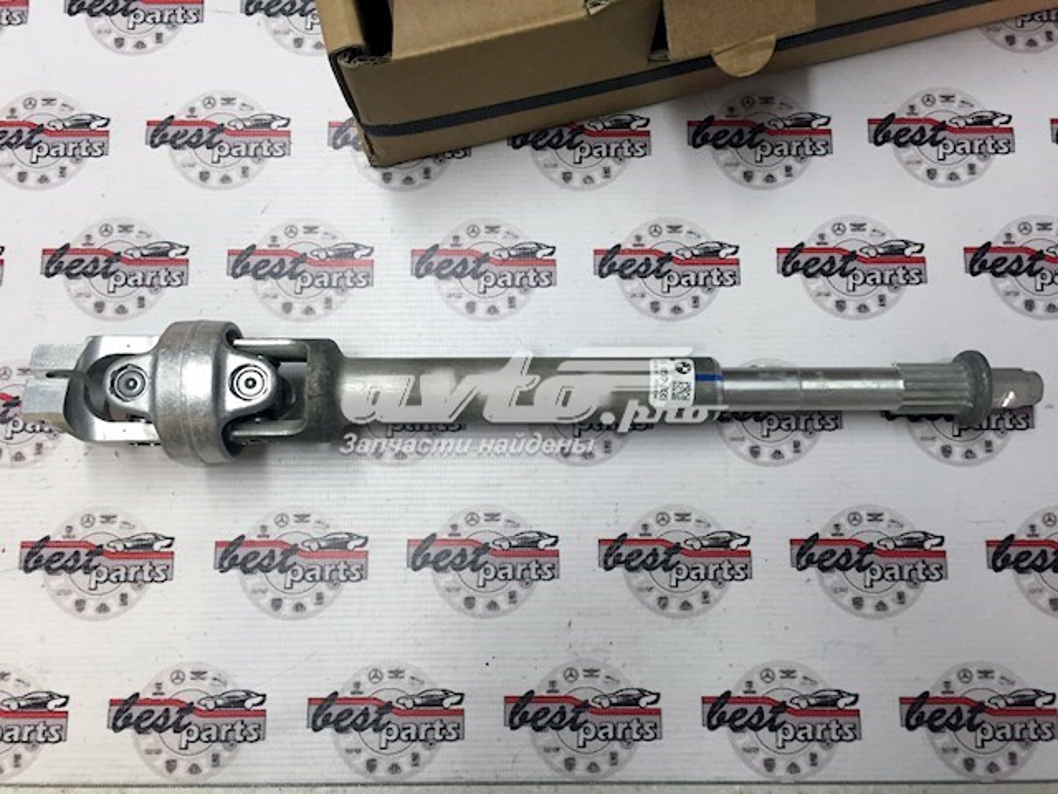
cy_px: 397
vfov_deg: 48.2
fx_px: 886
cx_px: 529
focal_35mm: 29
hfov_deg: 61.7
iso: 64
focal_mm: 4.15
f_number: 2.2
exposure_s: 1/33
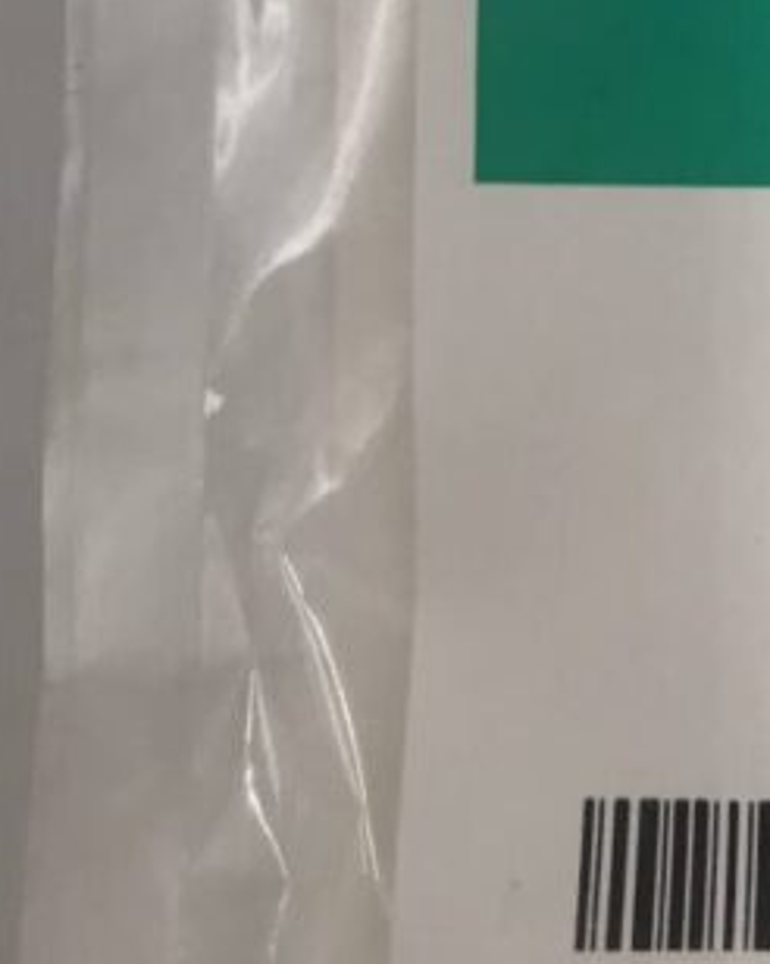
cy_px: -582
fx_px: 2595
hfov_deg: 15.6
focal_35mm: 91
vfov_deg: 18.1
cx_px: 1130
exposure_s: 1/242
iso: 20
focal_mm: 3.99
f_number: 1.8
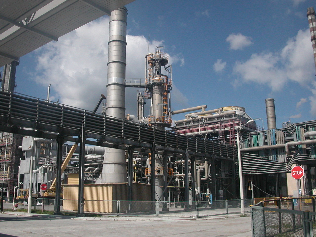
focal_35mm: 37
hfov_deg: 50.1
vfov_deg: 38.7
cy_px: 118
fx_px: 338
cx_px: 158
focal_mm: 5.6
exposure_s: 1/1285
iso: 141
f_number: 4.5
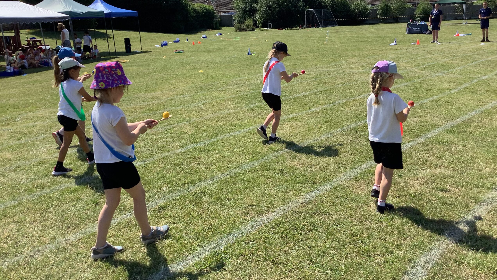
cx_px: 247
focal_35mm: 34
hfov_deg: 58.0
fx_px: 448
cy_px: 122
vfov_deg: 34.6
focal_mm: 3.3
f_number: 2.4
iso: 25
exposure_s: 1/916
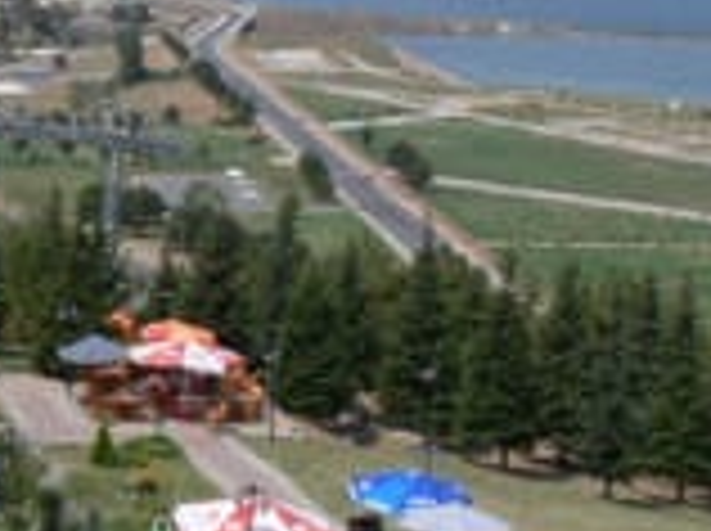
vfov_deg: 13.2
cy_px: 47
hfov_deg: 16.1
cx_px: -382
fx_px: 2276
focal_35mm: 111
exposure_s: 1/500
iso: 80
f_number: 6.3
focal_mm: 7.4
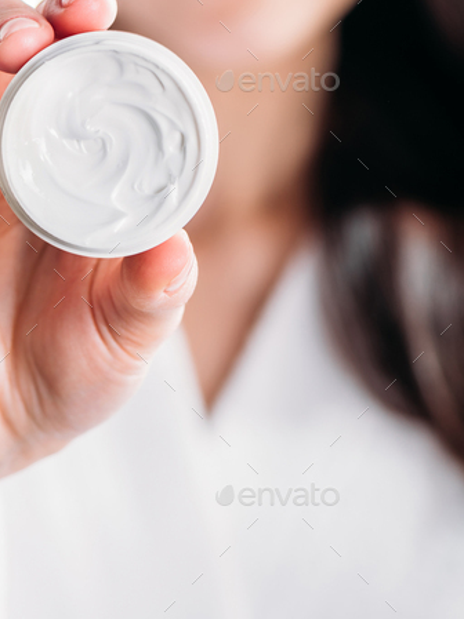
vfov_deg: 9.9
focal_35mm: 199
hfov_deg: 7.4
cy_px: 70
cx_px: 66
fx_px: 3562
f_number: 5.6
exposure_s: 1/250
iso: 80
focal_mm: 105
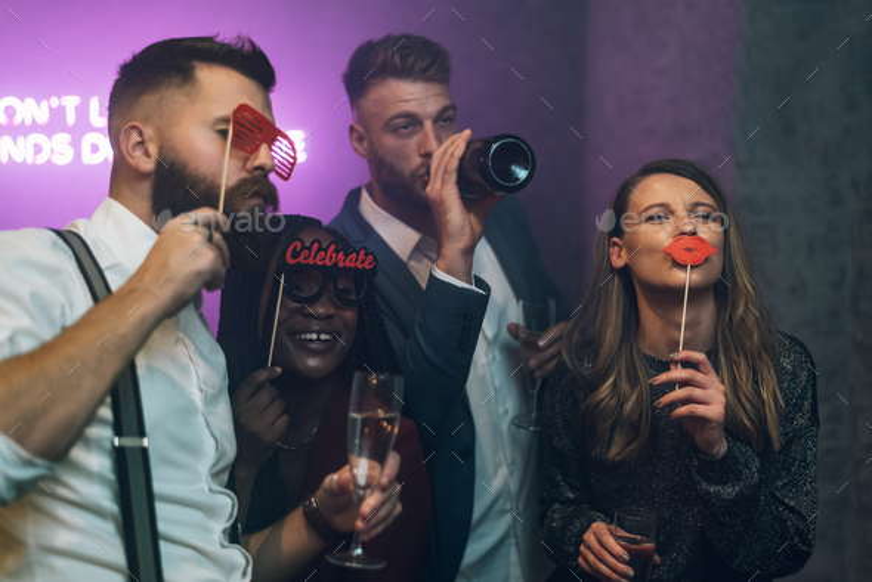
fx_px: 1212
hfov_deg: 39.6
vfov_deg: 27.0
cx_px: 436
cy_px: 291
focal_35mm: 50
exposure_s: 1/160
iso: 400
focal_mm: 50
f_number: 1.8
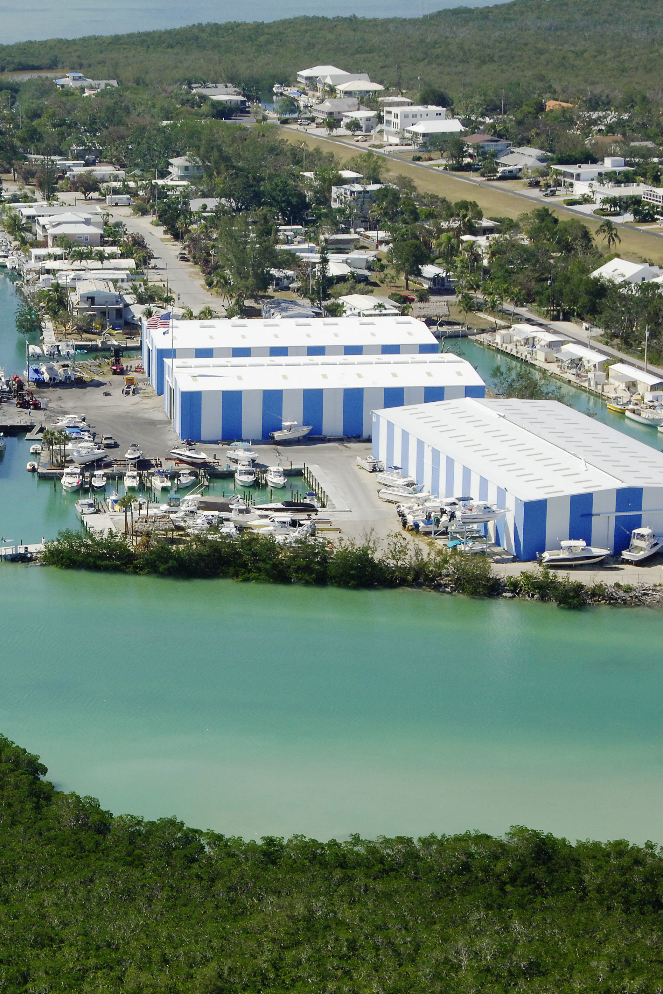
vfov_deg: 20.1
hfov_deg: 13.3
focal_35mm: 102
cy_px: 496
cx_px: 21
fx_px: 2811
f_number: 9
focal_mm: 45
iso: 400
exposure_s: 1/1000
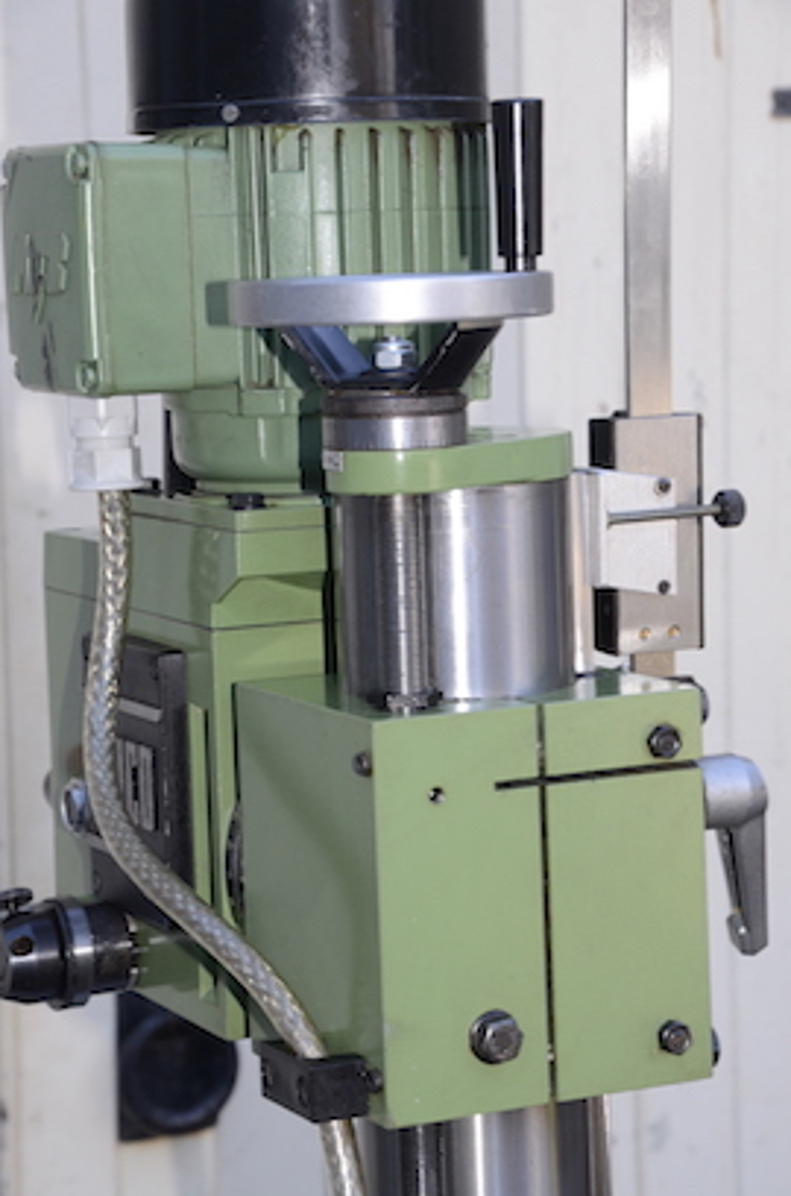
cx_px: 396
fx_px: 3279
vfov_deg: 20.7
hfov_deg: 13.8
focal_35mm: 99
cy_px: 598
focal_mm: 66
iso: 640
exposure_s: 1/60
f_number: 11
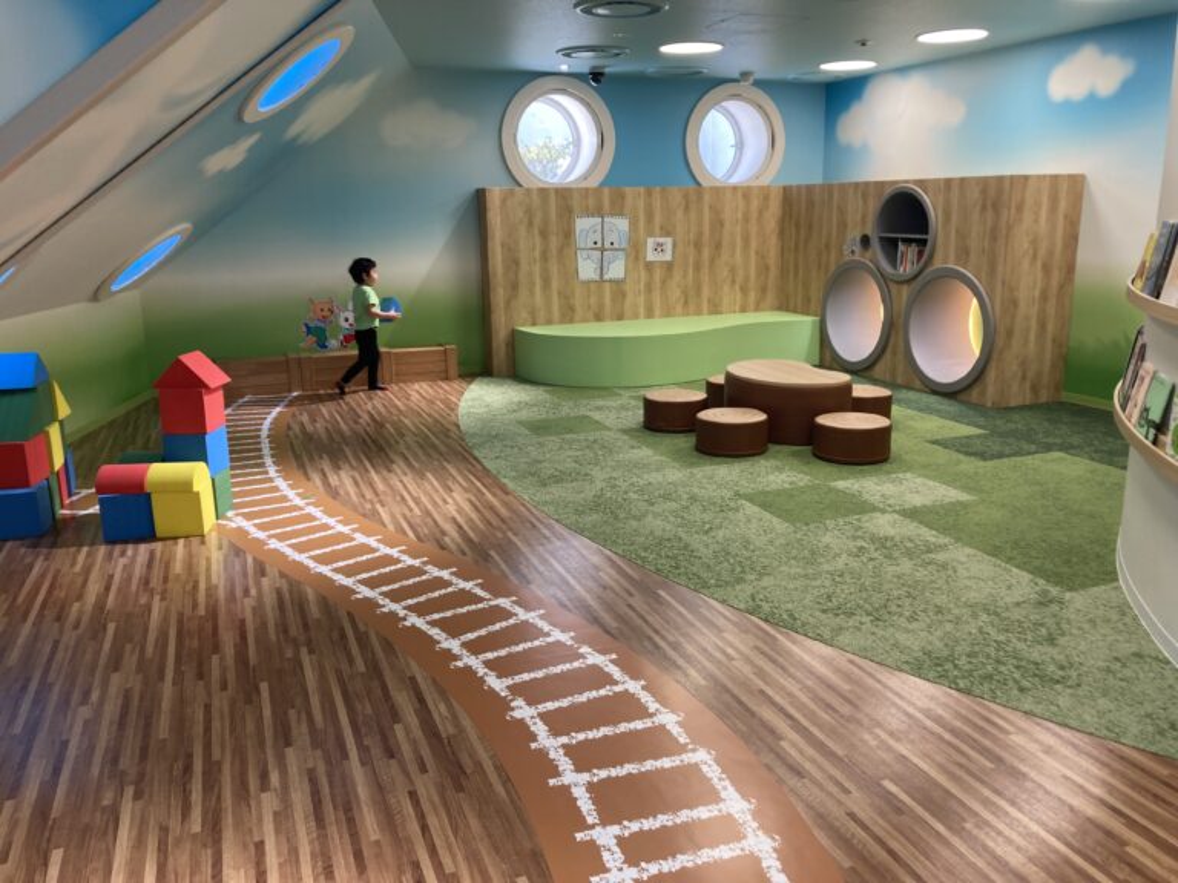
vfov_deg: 49.7
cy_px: 442
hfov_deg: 63.4
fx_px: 953
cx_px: 589
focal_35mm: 28
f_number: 1.8
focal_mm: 3.99
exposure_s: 1/50
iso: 50
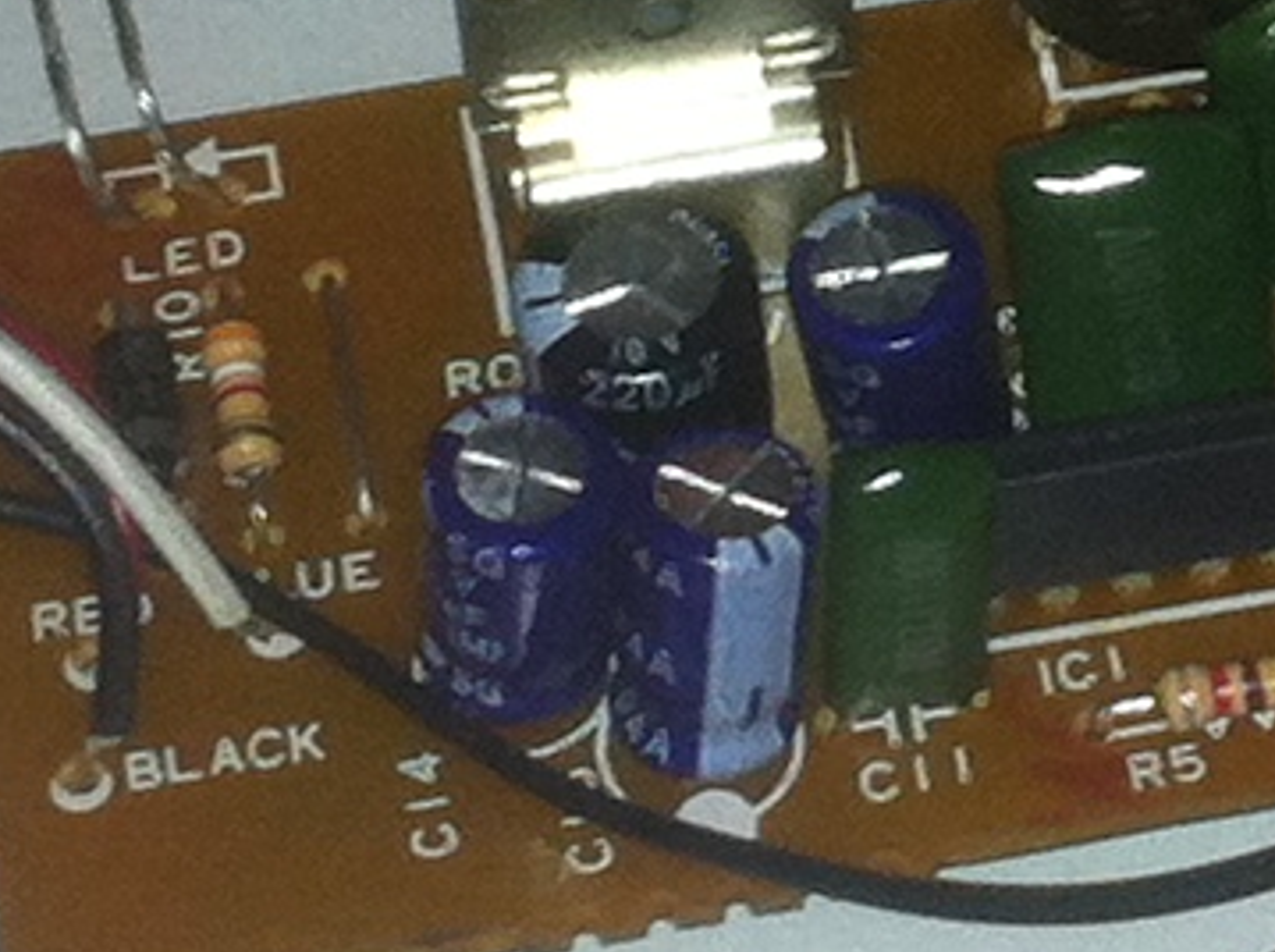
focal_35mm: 253
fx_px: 9303
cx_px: 1559
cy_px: -82
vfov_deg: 5.8
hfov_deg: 7.8
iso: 80
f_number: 2.8
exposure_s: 1/40
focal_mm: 3.85
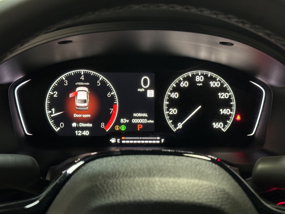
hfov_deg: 39.7
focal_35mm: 48
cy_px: 107
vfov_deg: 30.3
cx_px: 142
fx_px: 395
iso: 640
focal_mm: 6.86
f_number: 1.78
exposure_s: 1/30
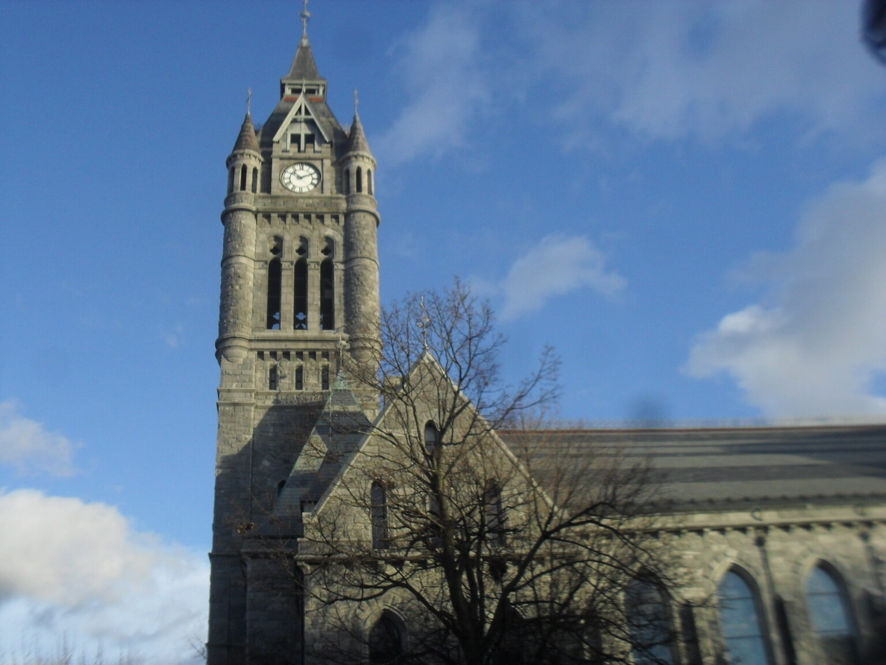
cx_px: 443
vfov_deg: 40.7
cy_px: 332
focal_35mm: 35
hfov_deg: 52.6
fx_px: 896
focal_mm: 6.3
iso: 100
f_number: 8.4
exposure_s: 1/90
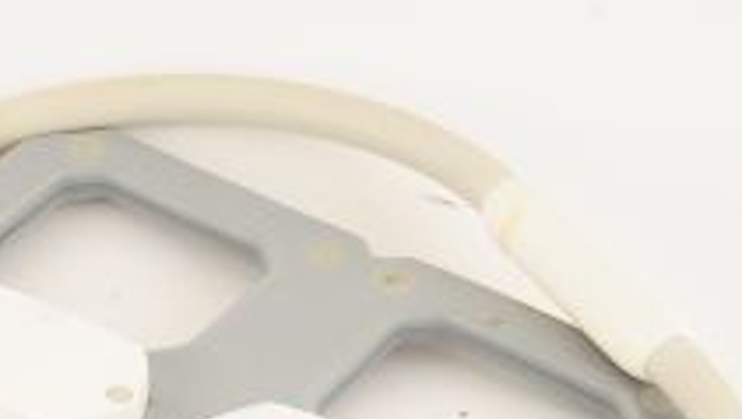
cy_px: 636
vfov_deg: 8.0
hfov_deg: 14.3
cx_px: 120
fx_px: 2933
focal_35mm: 149
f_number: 11
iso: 1600
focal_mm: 50
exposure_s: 1/125
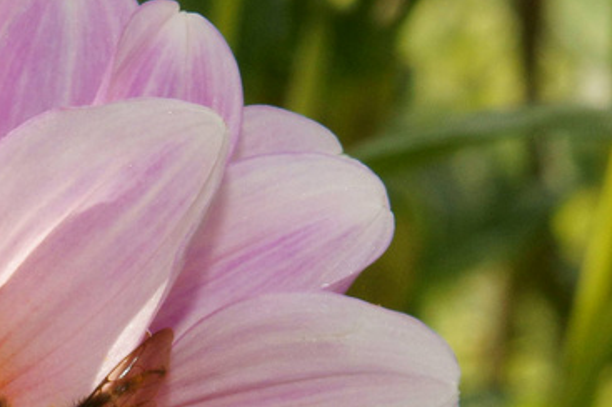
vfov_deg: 2.9
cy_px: 614
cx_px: -52
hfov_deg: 4.4
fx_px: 7881
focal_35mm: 464
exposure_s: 1/200
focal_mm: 70
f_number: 13
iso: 400
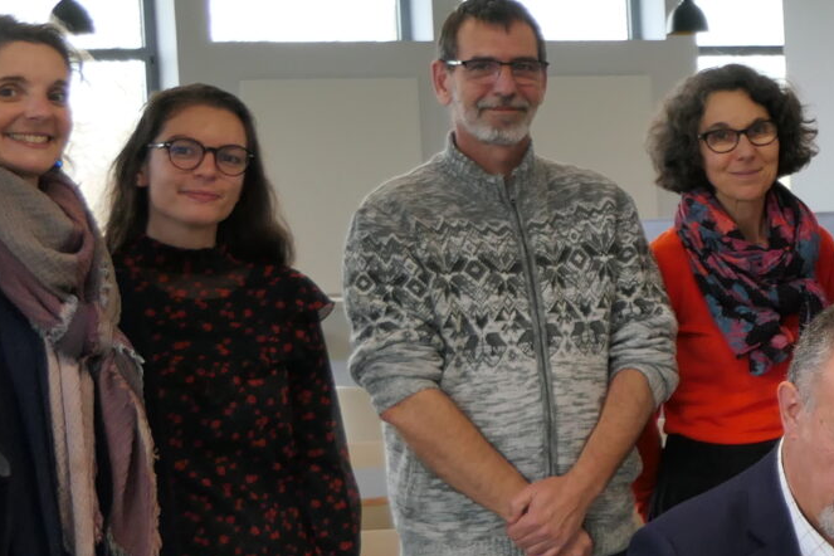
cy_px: 305
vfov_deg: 13.4
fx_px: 2363
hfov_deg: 19.5
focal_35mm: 102
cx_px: 819
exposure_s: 1/80
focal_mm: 11.9
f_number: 3.2
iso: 320
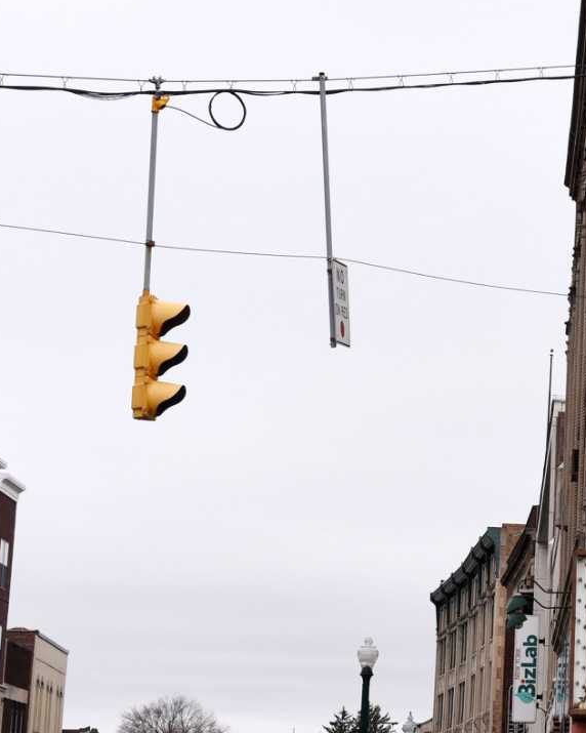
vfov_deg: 17.0
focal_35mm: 113
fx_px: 2450
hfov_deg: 13.0
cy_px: 400
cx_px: 837
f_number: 9
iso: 400
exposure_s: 1/400
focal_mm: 42
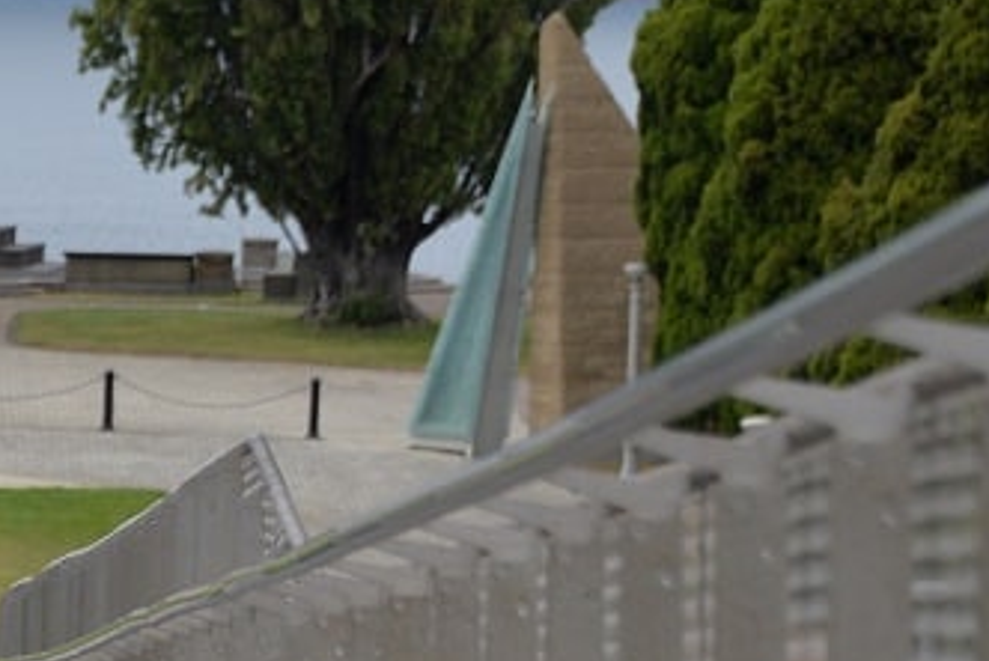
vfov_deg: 2.8
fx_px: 13418
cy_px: 701
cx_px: -459
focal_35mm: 488
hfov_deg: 4.2
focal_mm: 135
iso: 400
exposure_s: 1/1000
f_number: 5.6
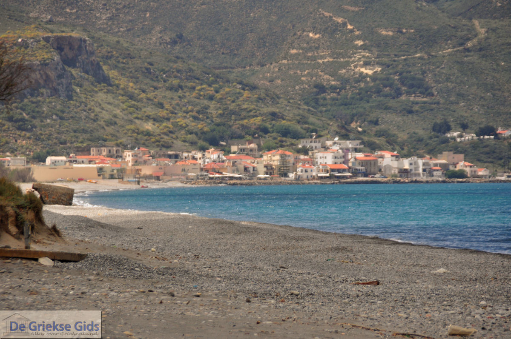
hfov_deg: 6.9
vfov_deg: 4.6
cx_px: 256
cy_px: 170
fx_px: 4253
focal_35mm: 300
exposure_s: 1/1250
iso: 200
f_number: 6.3
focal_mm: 200
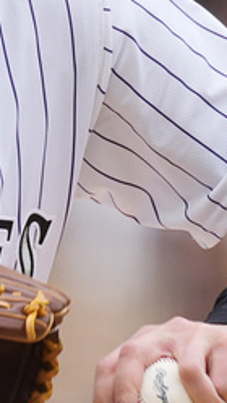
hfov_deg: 0.3
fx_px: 41565
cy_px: 142
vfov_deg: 0.6
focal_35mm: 3883
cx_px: -209
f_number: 4
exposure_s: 1/1600
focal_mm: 600
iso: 320
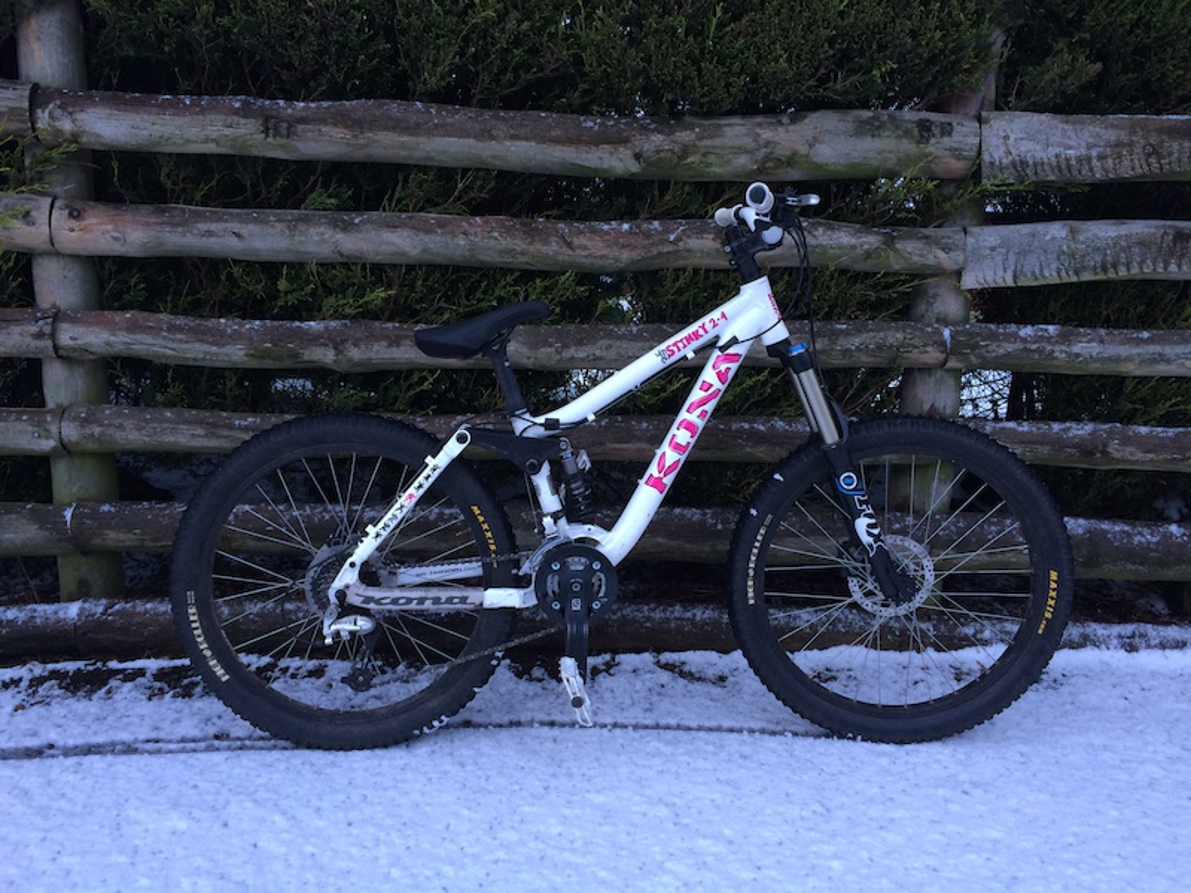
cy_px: 446
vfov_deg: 48.2
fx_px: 998
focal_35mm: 29
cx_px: 596
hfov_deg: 61.7
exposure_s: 1/30
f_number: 2.2
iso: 64
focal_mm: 4.15
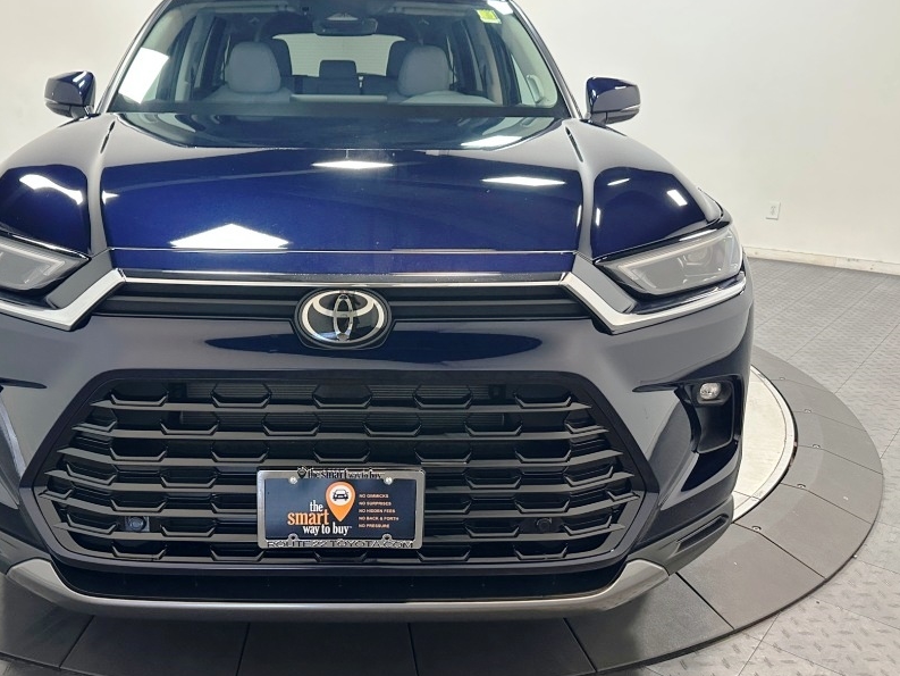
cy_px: 325
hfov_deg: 57.7
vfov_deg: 45.4
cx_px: 343
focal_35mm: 31
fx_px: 806
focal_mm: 6.86
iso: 500
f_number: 1.78
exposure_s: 1/60
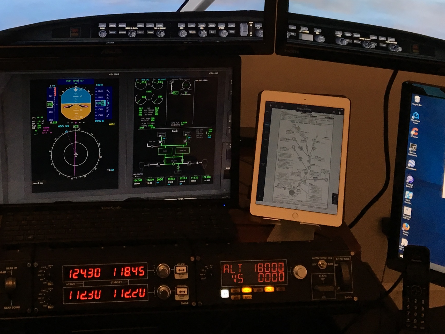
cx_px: 139
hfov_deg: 28.3
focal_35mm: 68
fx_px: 874
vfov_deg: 20.9
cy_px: -1
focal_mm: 4.15
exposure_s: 1/30
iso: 32
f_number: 2.2
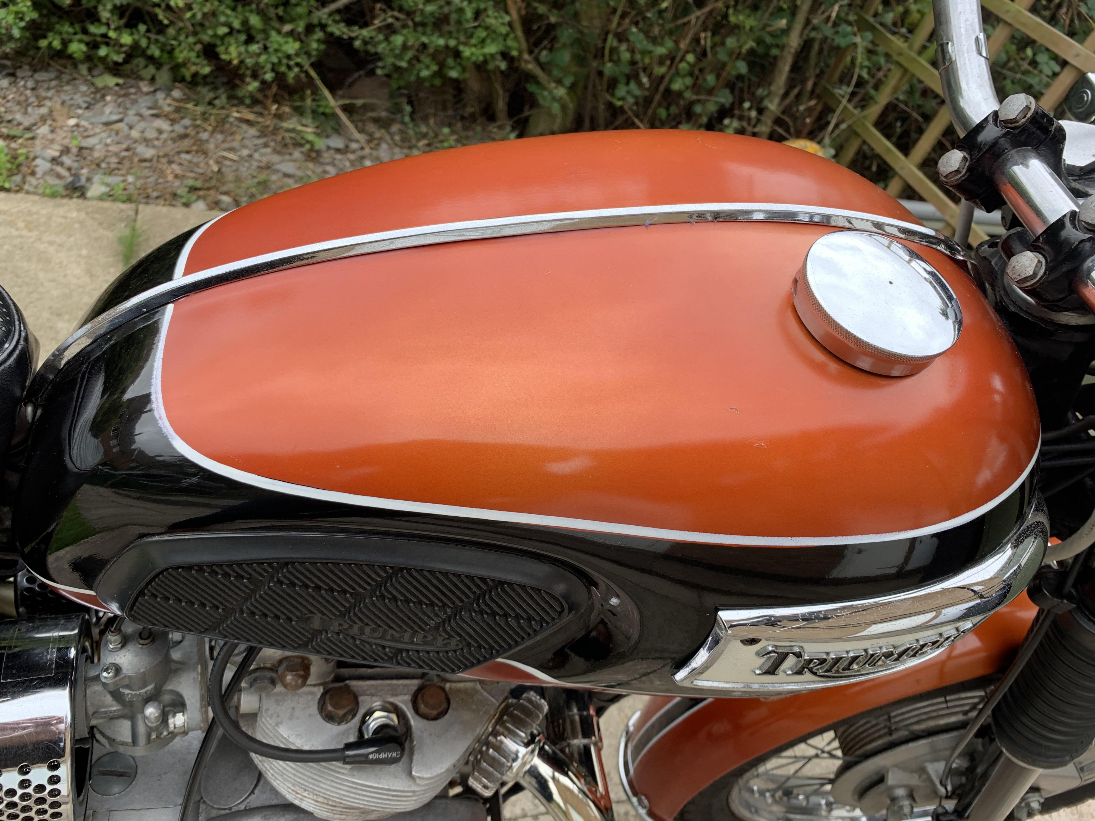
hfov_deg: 67.3
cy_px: 410
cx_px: 548
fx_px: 822
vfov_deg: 53.1
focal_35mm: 26
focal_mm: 4.25
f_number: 1.8
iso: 25
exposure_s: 1/141
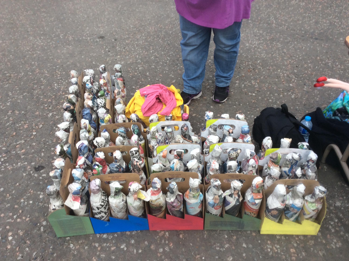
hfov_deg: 56.9
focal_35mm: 32
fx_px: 322
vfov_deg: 44.1
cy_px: 130
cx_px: 174
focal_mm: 3.3
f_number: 2.4
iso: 32
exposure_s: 1/436
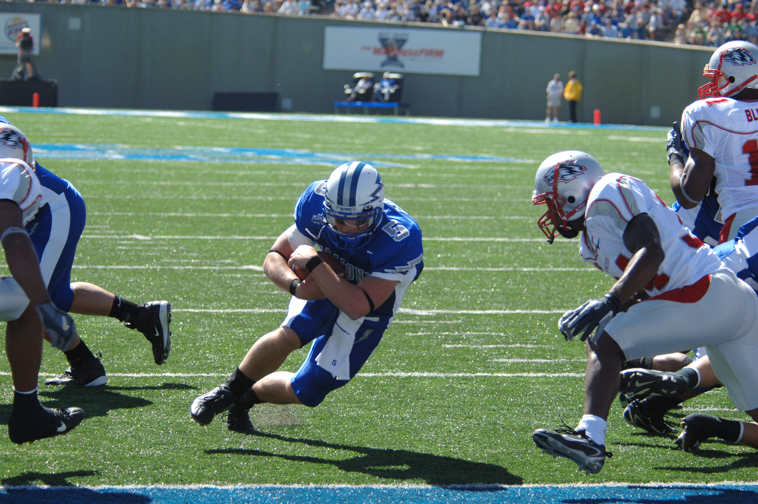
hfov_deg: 11.8
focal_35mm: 174
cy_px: 252
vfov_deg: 7.9
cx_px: 379
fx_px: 3659
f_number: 4.8
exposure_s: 1/1250
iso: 250
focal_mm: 116
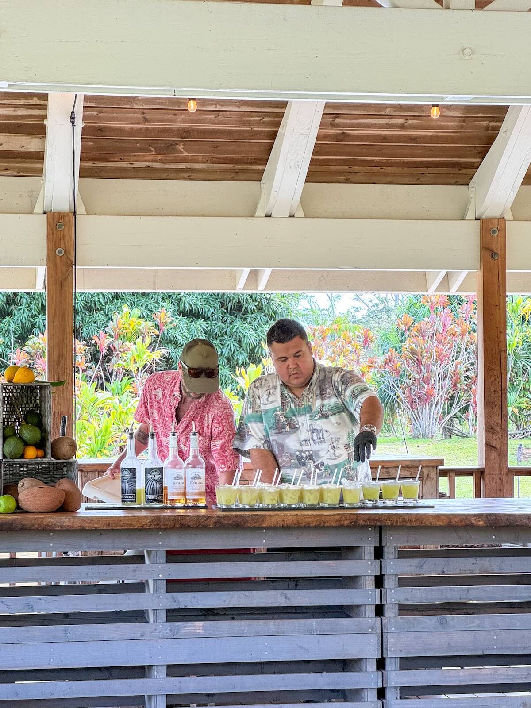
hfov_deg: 19.1
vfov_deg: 25.3
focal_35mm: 77
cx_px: 266
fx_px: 1575
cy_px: 354
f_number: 2.8
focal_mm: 9
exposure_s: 1/120
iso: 100
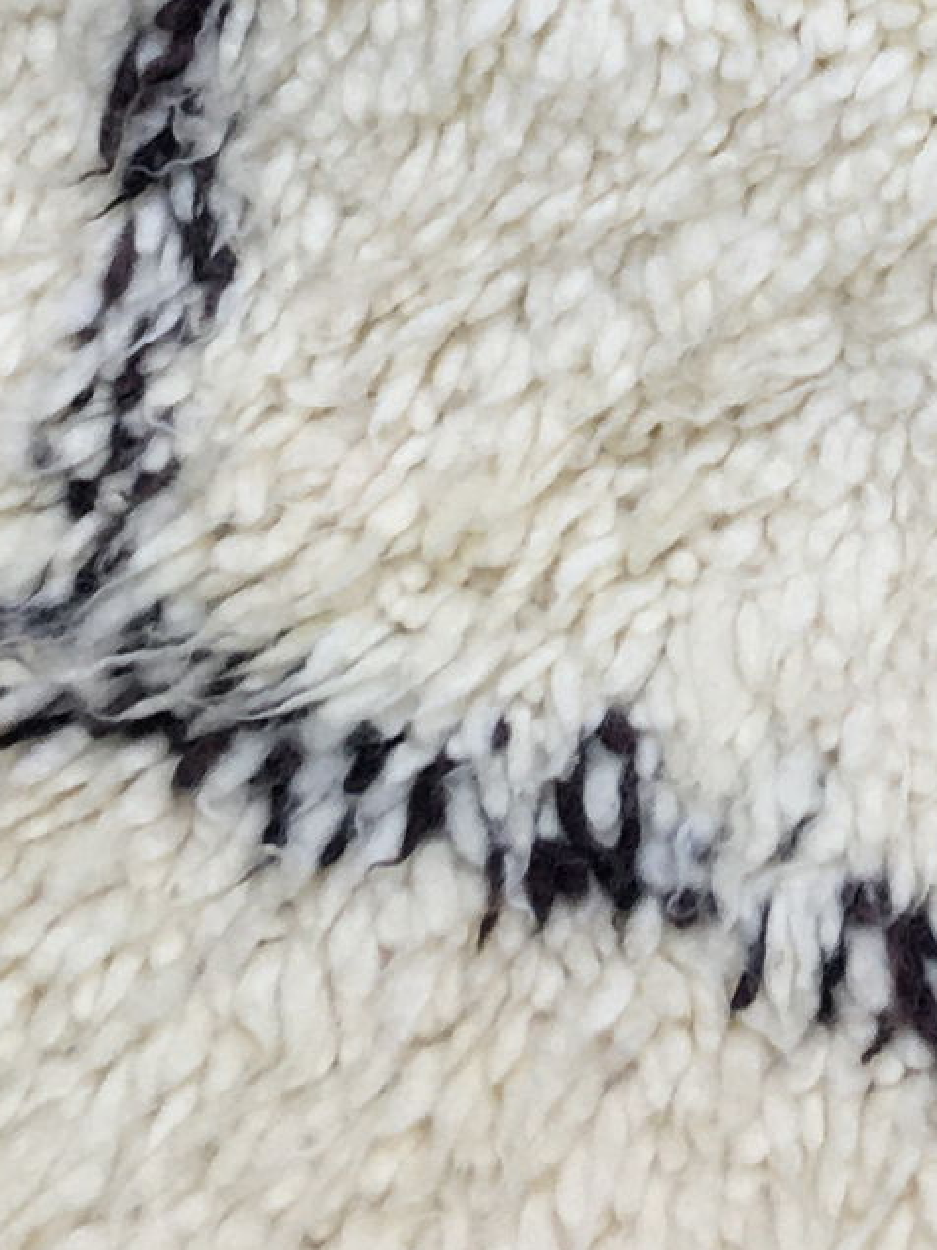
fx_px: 4224
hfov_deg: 12.5
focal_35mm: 117
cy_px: -522
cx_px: 961
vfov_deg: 15.7
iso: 25
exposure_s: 1/50
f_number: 2.2
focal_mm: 4.15
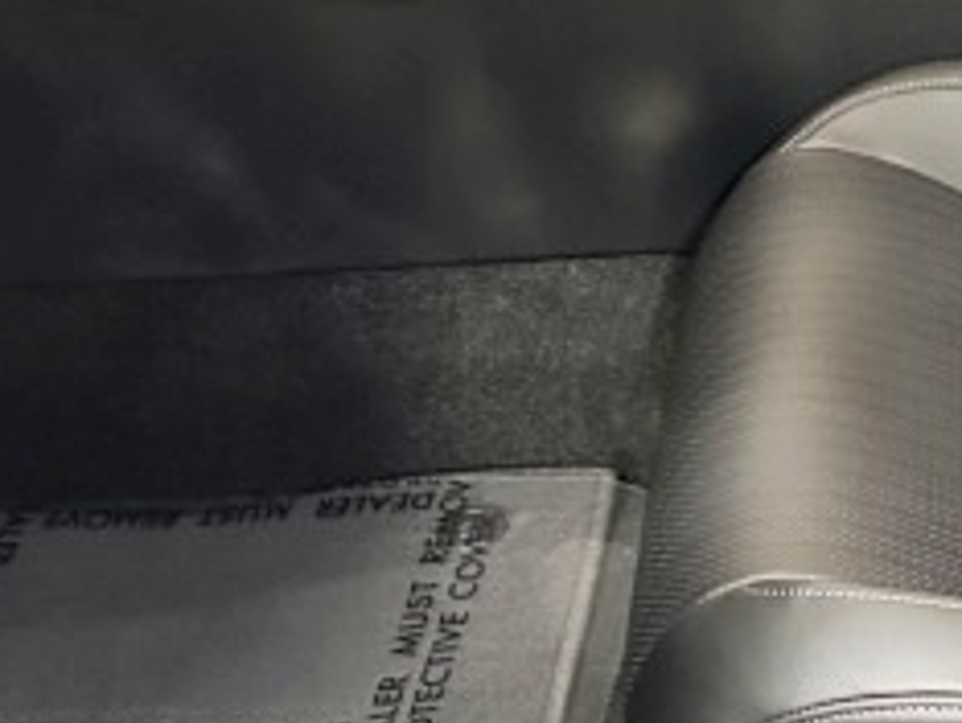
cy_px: -246
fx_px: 2921
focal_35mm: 105
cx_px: 929
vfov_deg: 13.5
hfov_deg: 18.3
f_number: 1.78
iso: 800
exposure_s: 1/30
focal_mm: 6.86
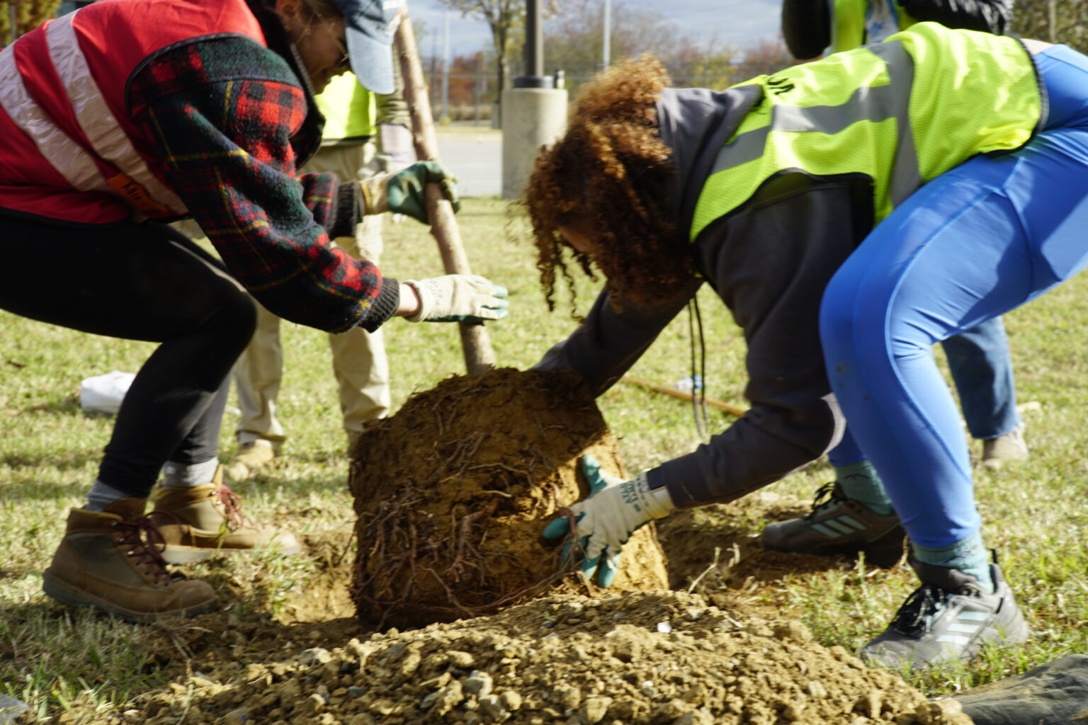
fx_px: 1360
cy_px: 362
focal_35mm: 45
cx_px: 544
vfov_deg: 29.9
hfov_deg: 43.6
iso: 100
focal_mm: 30
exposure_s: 1/80
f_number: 6.3
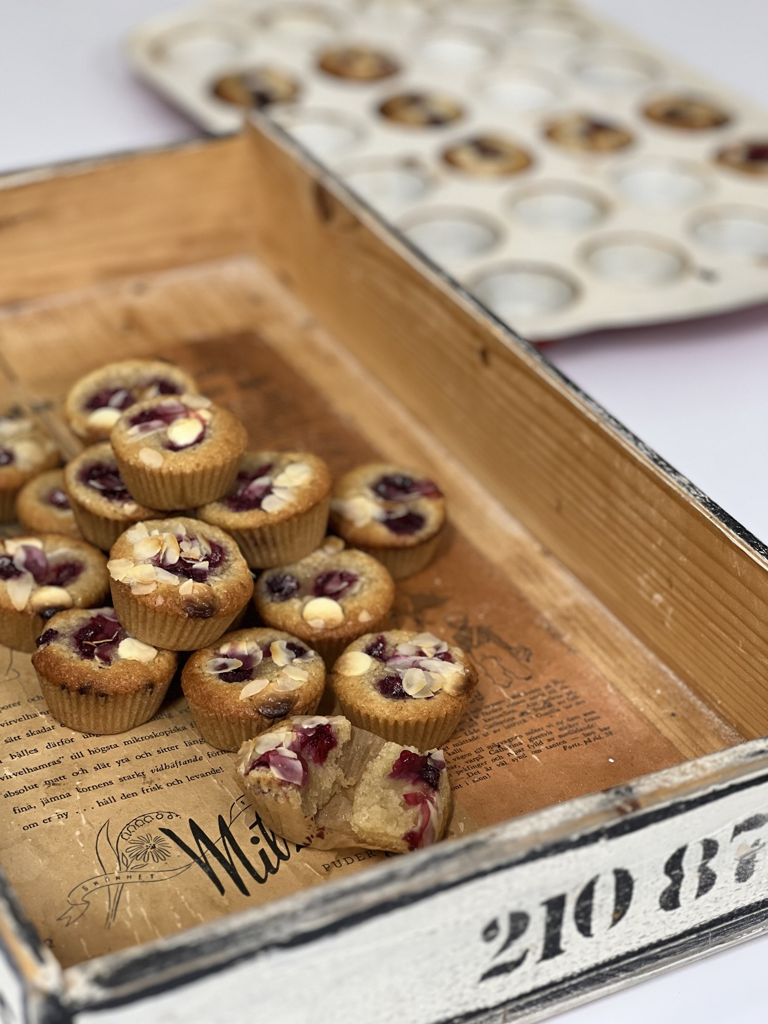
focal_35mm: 78
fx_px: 2307
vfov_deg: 25.0
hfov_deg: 18.9
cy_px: 517
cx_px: 381
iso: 160
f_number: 2.8
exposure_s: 1/50
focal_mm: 9
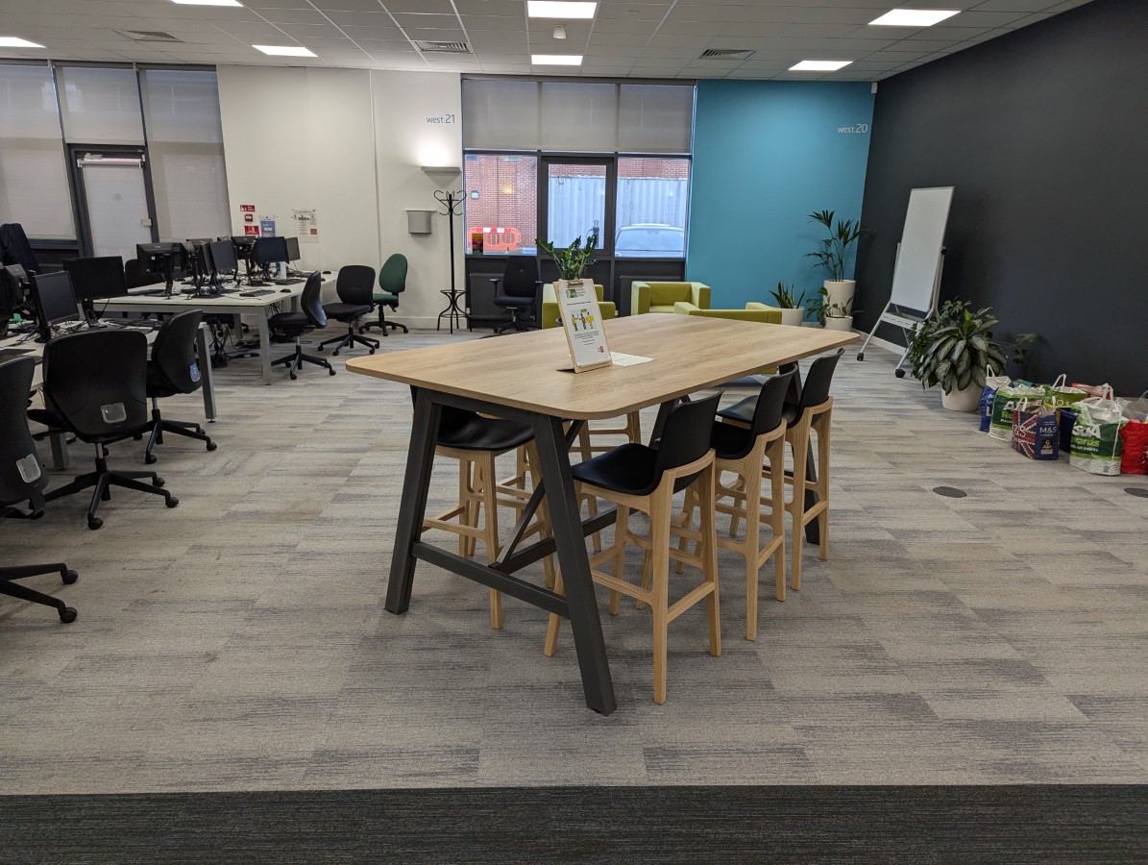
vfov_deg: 56.9
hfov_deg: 71.5
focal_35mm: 24
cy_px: 432
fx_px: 797
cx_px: 574
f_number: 1.85
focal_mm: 6.81
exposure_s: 1/100
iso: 63
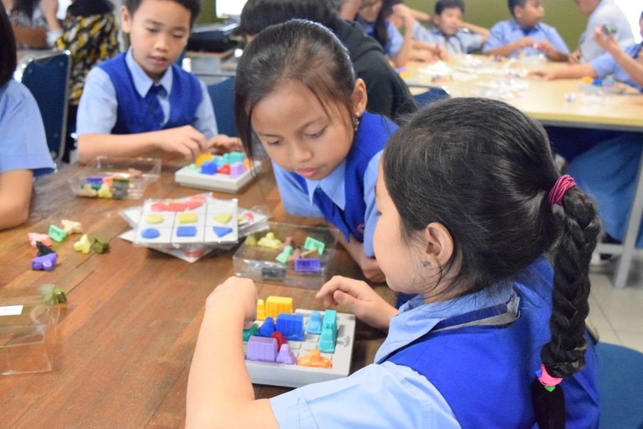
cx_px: 322
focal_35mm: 38
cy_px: 214
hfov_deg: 51.3
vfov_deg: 35.5
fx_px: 670
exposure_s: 1/160
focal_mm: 25
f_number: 5.6
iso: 12800
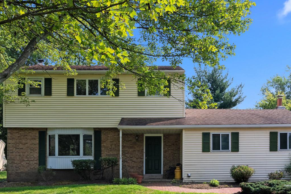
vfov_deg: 37.7
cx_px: 164
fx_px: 283
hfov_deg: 54.3
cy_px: 114
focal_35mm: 35
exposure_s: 1/320
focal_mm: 25
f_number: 11
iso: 640
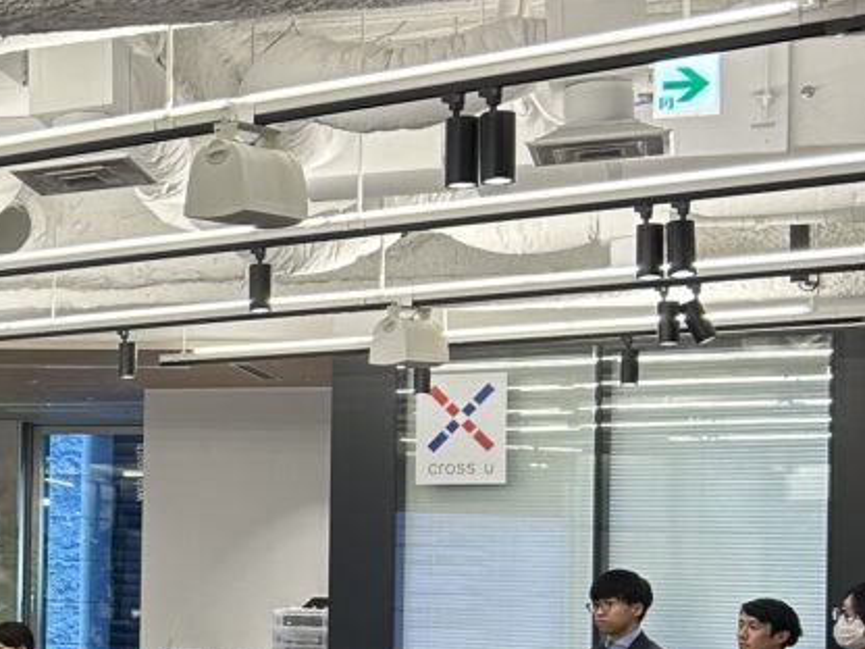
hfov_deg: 17.9
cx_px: -499
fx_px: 2399
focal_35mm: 96
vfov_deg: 15.3
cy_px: 514
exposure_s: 1/81
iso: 64
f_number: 1.5
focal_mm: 5.7
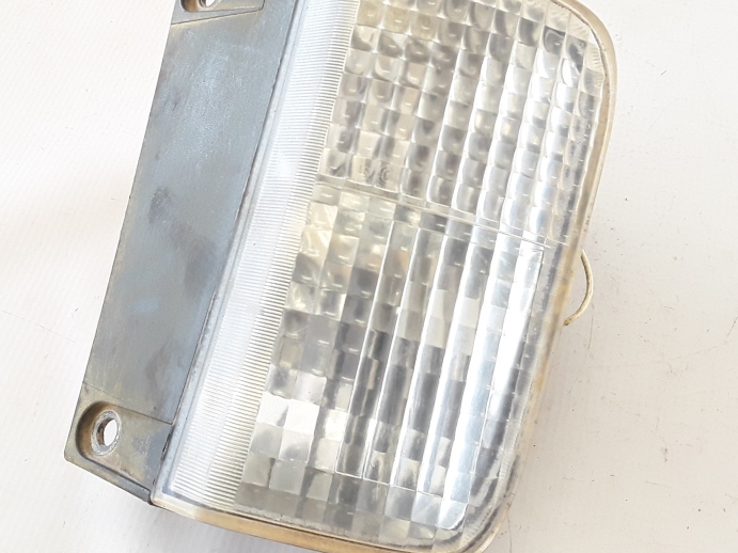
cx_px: 332
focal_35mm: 40
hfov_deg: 46.7
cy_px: 237
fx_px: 853
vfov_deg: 35.9
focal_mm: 2.91
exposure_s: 1/100
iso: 80
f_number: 1.9
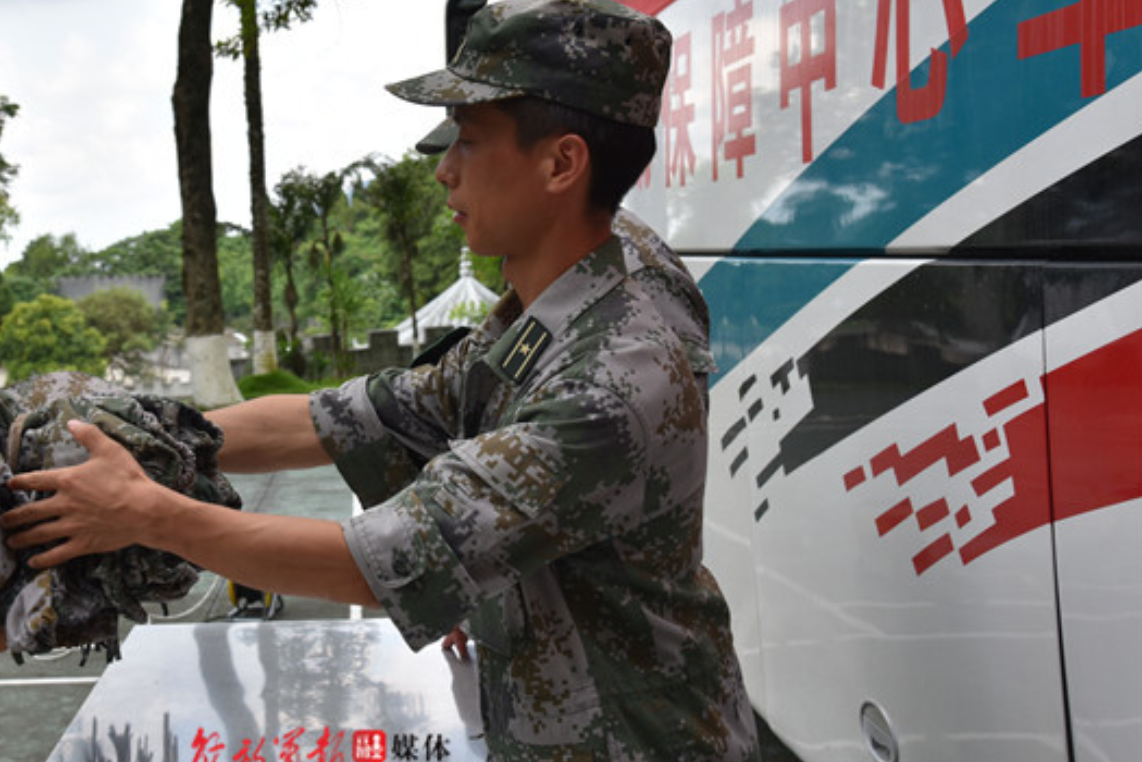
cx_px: 324
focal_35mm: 55
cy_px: 267
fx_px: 1745
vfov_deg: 24.5
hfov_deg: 35.6
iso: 360
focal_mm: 38
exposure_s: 1/250
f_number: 8
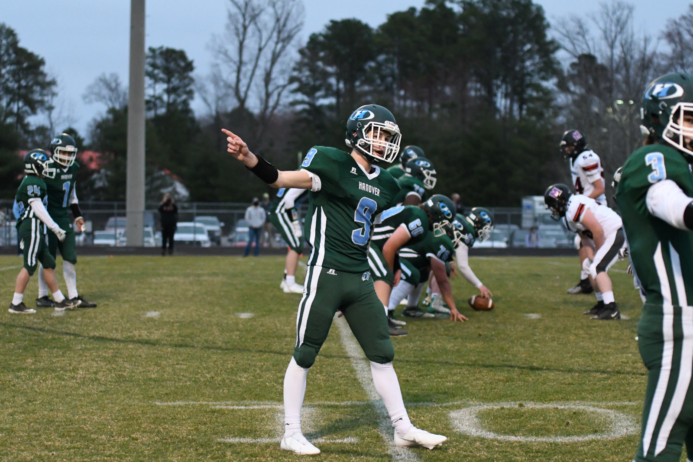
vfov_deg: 13.0
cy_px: 231
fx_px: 2021
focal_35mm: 105
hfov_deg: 19.5
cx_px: 346
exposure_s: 1/2000
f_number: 2.8
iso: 6400
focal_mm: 70
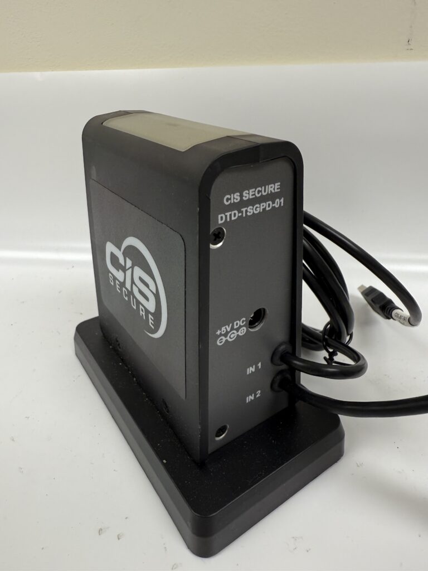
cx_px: 214
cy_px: 286
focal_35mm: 24
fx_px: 396
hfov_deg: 56.8
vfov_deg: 71.6
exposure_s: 1/120
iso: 125
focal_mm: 2.22
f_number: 2.2
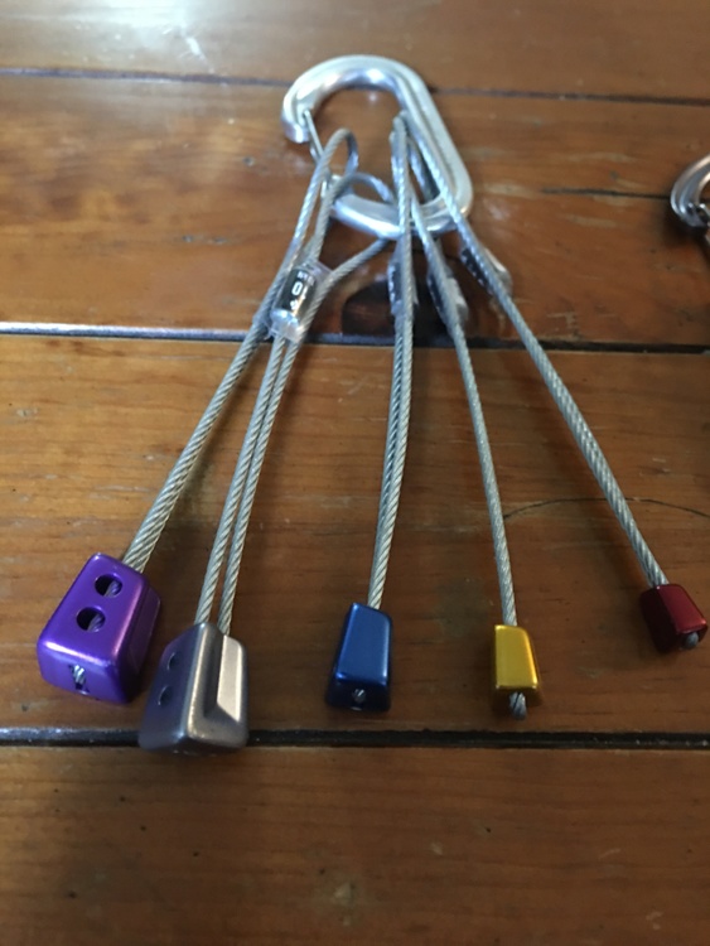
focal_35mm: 29
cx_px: 355
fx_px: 793
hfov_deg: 48.3
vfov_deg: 61.6
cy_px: 473
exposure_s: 1/4
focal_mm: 4.15
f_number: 2.2
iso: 125
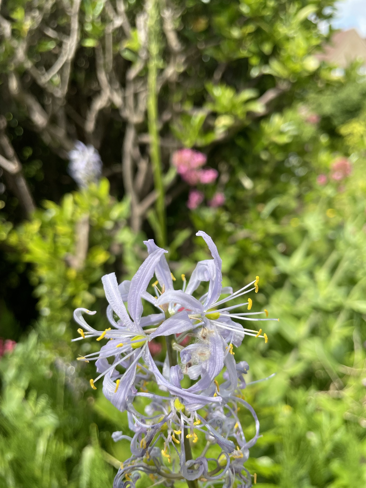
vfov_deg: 67.3
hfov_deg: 53.1
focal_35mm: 26
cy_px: 244
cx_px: 183
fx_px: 367
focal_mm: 4.2
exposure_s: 1/1742
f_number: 1.6
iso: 32
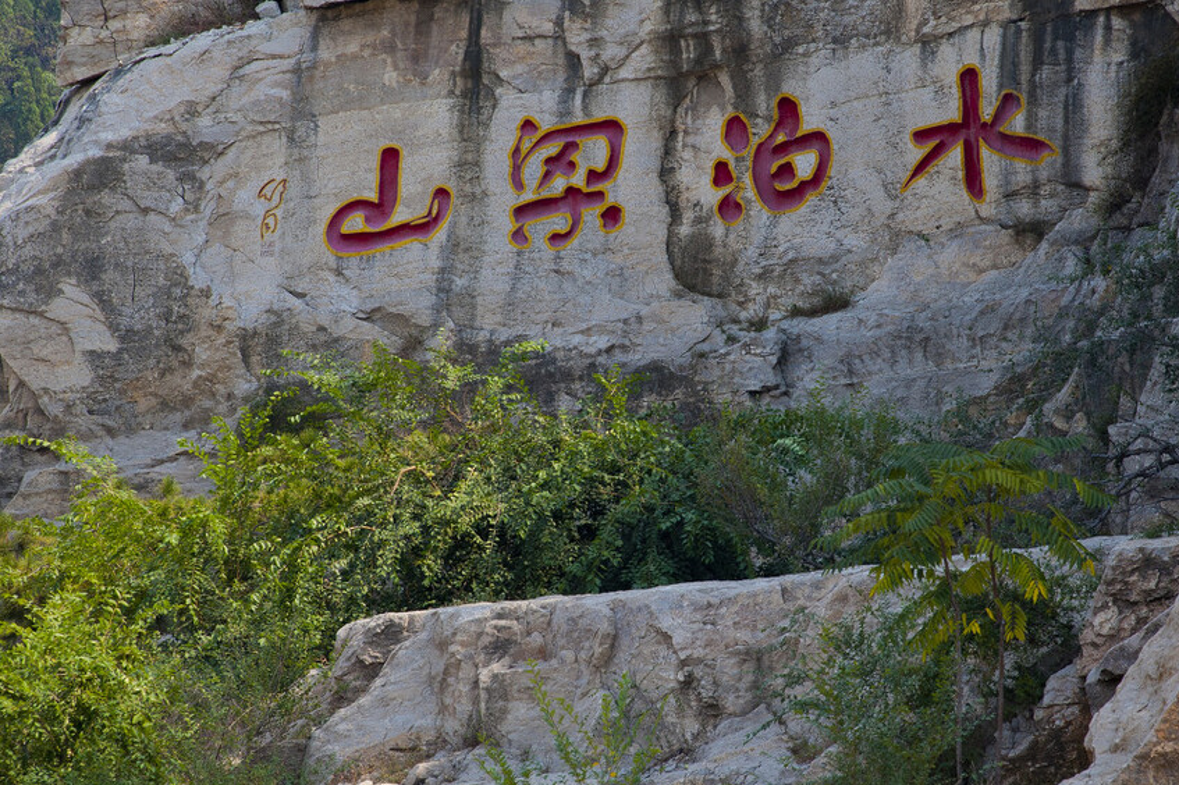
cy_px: 389
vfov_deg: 8.1
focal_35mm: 170
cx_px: 657
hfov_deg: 12.1
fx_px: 5565
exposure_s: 1/200
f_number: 11
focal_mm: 120
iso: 200
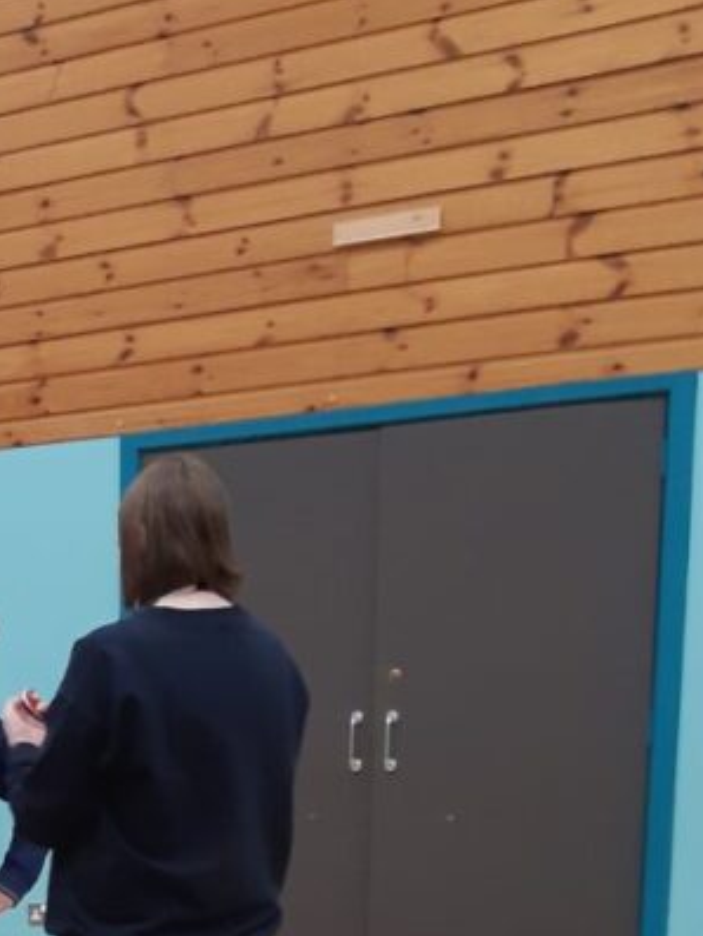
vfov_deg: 26.3
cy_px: 1068
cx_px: -196
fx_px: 1813
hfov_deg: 20.2
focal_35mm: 67
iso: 320
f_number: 1.7
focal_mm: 3.92
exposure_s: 1/50
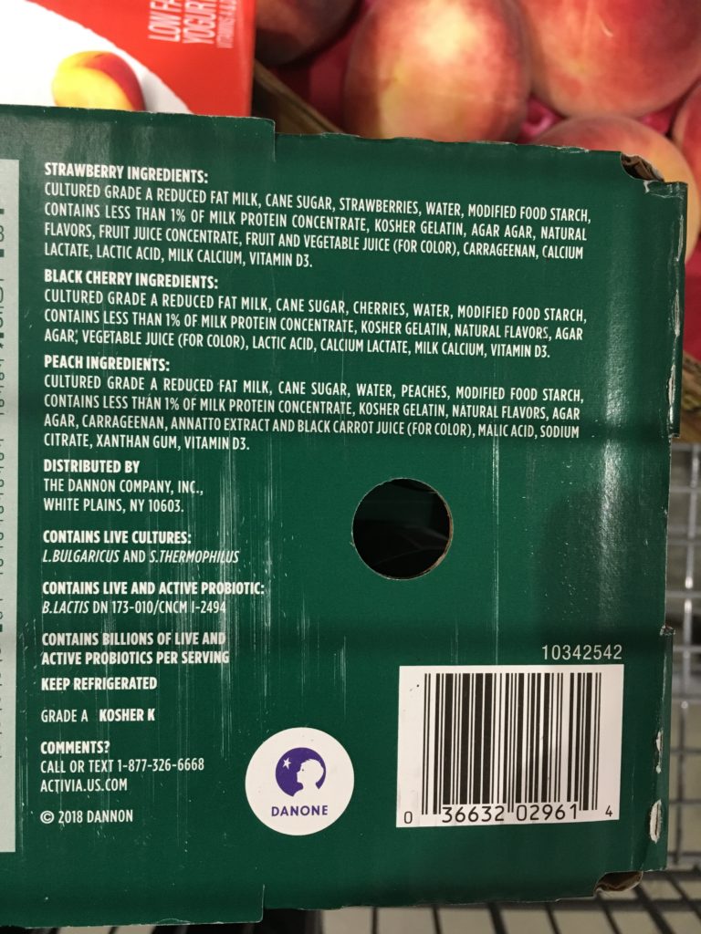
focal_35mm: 29
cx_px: 350
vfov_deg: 61.7
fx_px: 783
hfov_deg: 48.2
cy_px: 467
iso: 125
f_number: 2.2
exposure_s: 1/30
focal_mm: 4.15
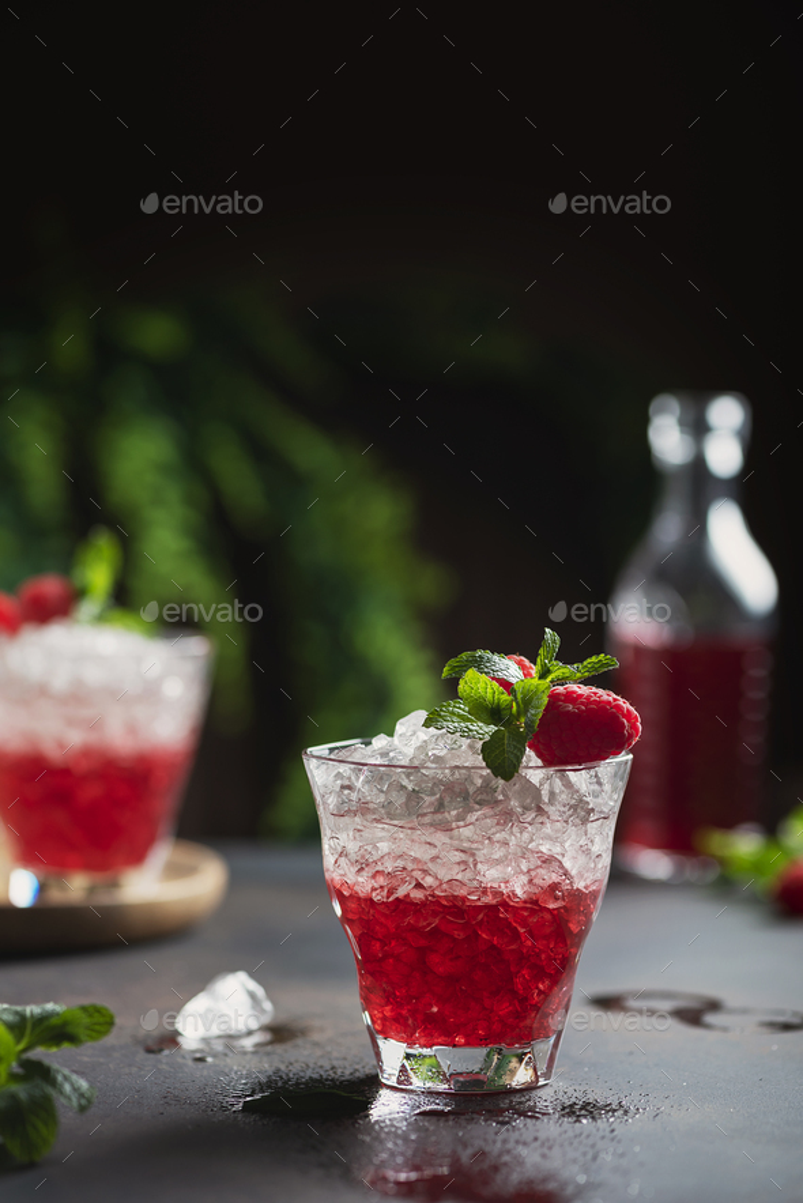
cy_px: 602
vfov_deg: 19.5
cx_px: 402
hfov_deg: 13.1
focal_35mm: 105
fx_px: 3510
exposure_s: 1/160
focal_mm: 105
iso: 100
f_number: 4.5
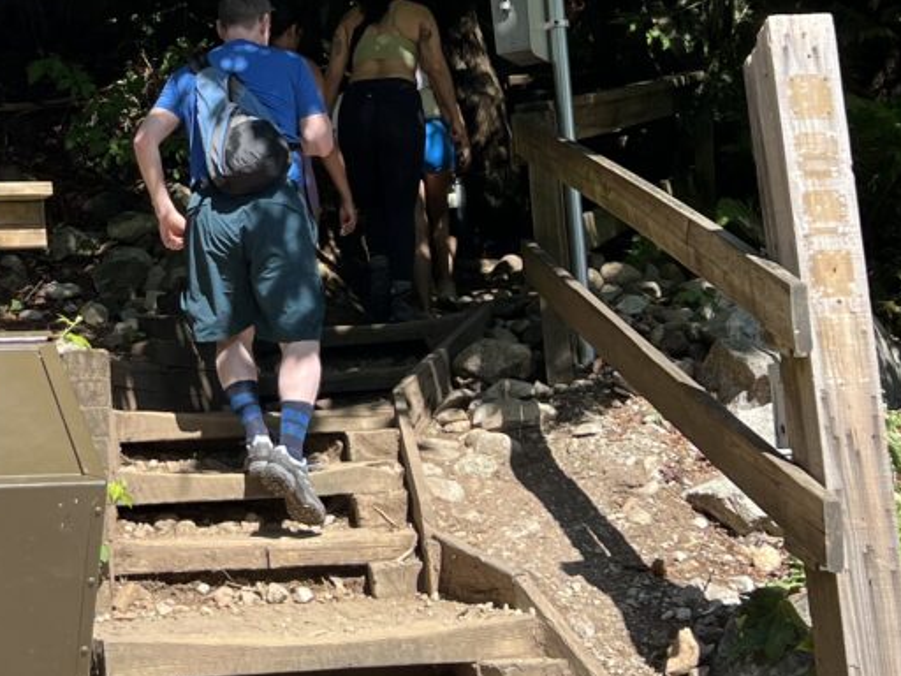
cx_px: 90
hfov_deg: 24.3
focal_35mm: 78
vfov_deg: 18.7
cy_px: 123
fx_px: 2030
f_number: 1.5
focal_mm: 5.7
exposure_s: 1/1511
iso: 50
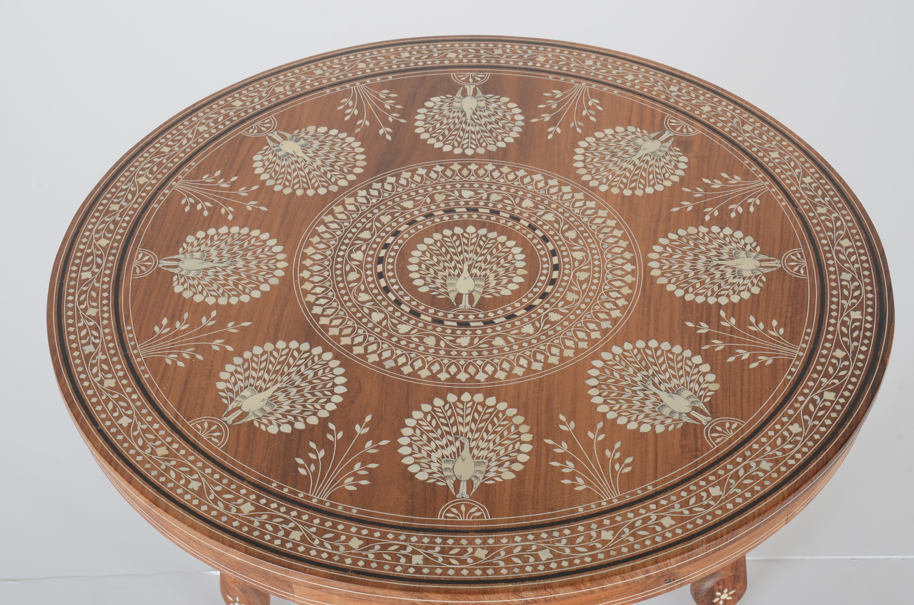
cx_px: 457
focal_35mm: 68
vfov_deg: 20.1
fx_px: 1710
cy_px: 302
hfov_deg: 29.9
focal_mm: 45
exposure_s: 1/160
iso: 125
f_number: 13
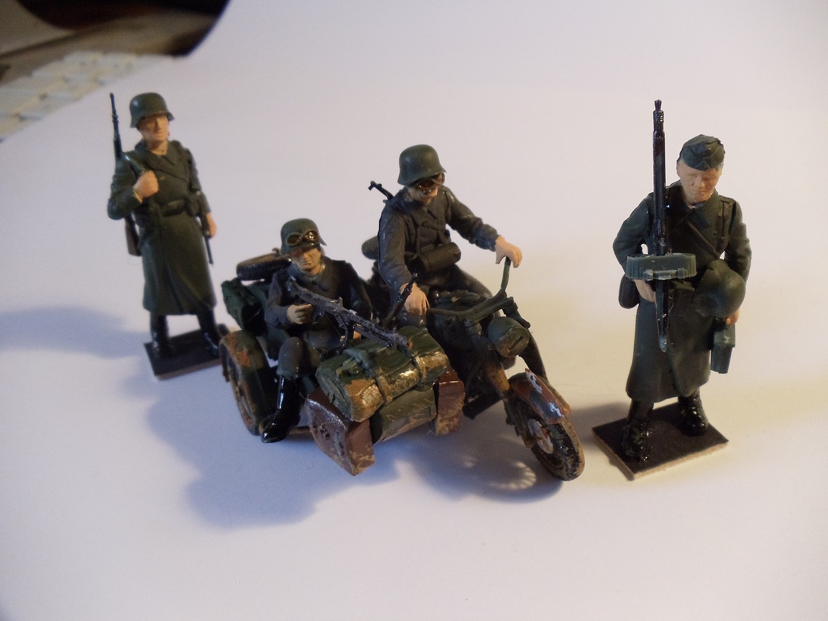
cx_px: 414
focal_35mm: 44
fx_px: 1052
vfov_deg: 32.9
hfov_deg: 42.9
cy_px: 310
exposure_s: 1/30
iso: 400
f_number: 3.5
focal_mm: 6
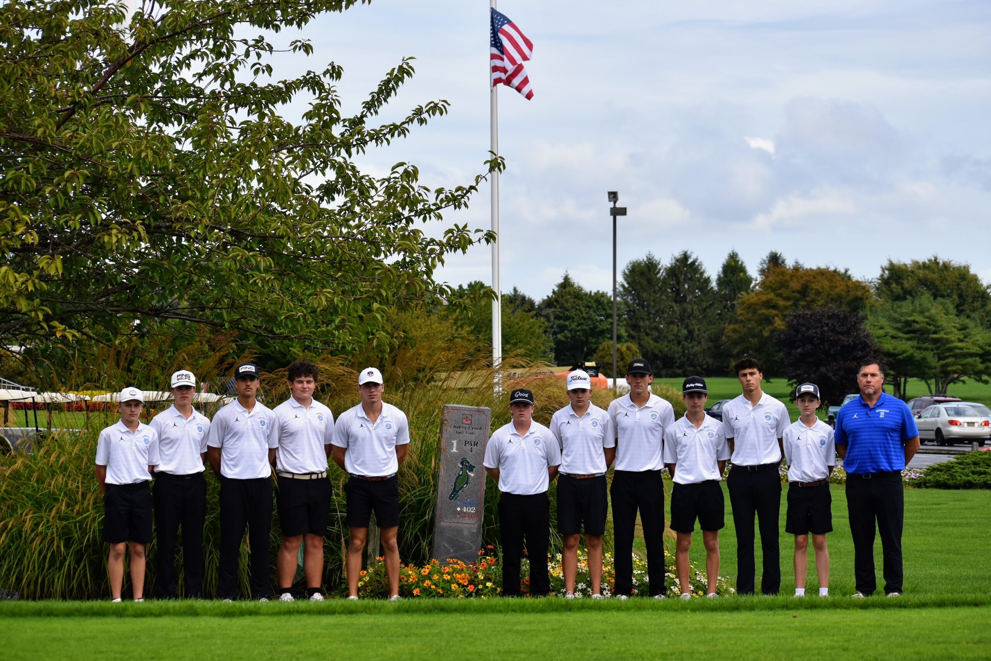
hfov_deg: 18.9
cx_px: 496
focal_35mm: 108
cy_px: 330
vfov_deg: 12.7
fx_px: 2973
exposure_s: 1/1600
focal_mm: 72
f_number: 6.3
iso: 400
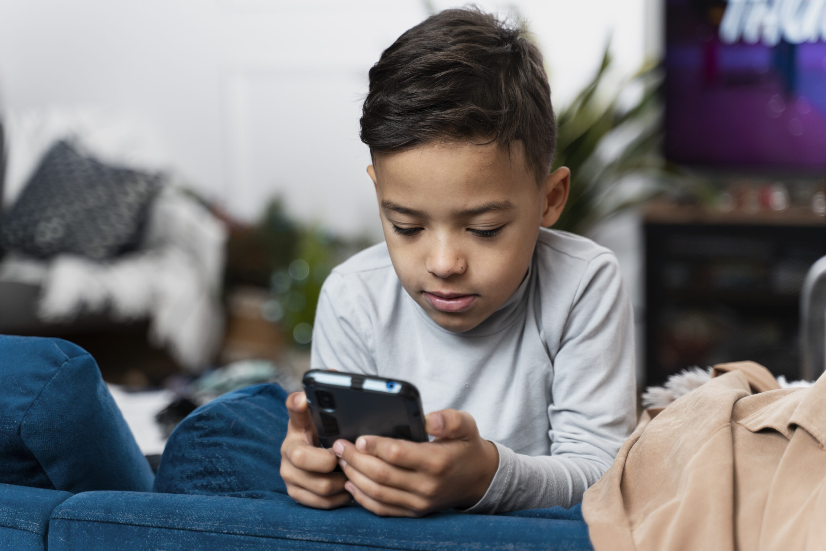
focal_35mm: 68
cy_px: 276
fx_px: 1560
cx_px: 413
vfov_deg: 20.0
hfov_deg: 29.6
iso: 320
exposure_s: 1/160
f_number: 2.8
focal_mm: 68
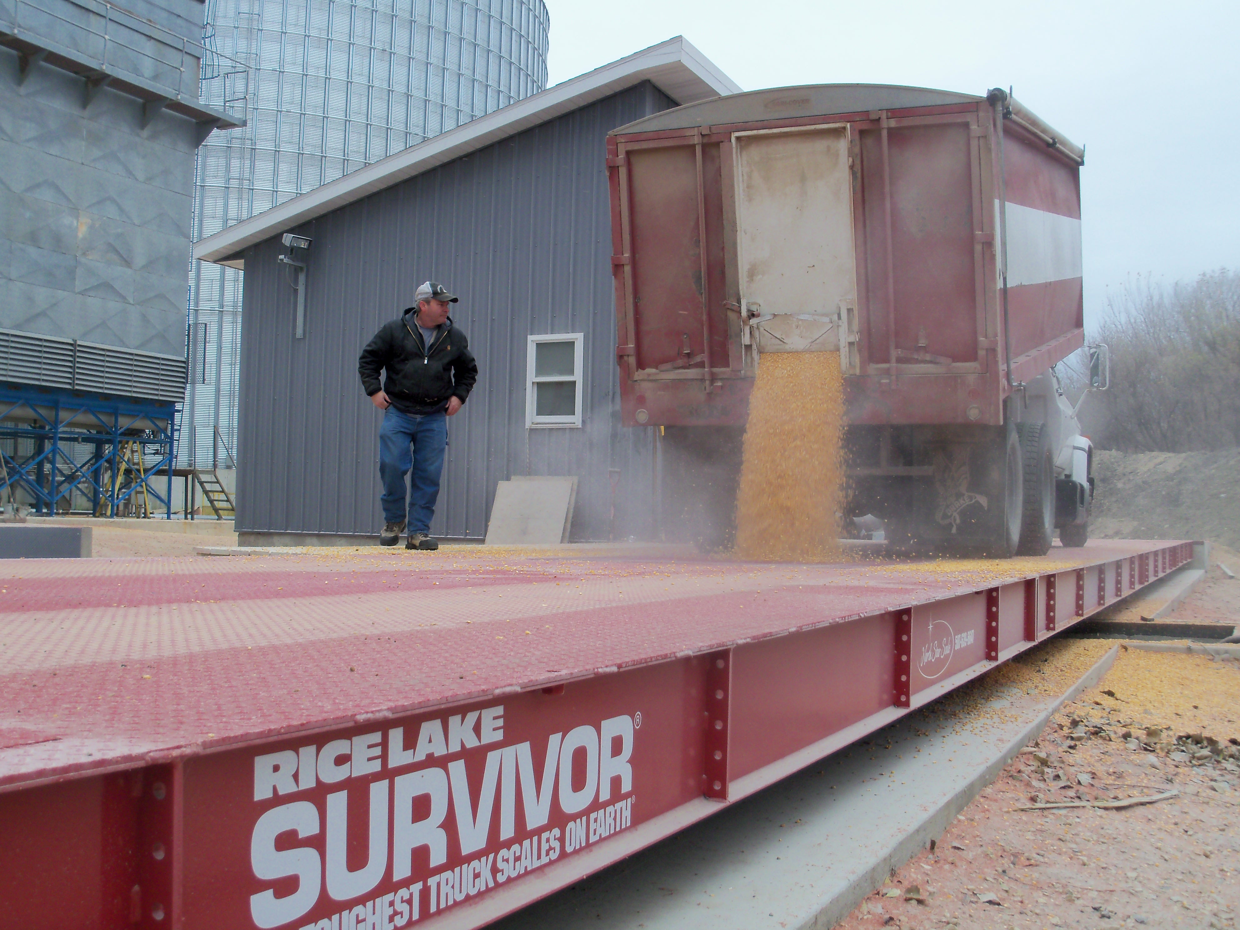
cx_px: 620
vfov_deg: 36.0
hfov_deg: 46.8
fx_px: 1433
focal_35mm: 40
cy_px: 465
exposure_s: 1/200
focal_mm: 7.2
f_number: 3.1
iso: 80
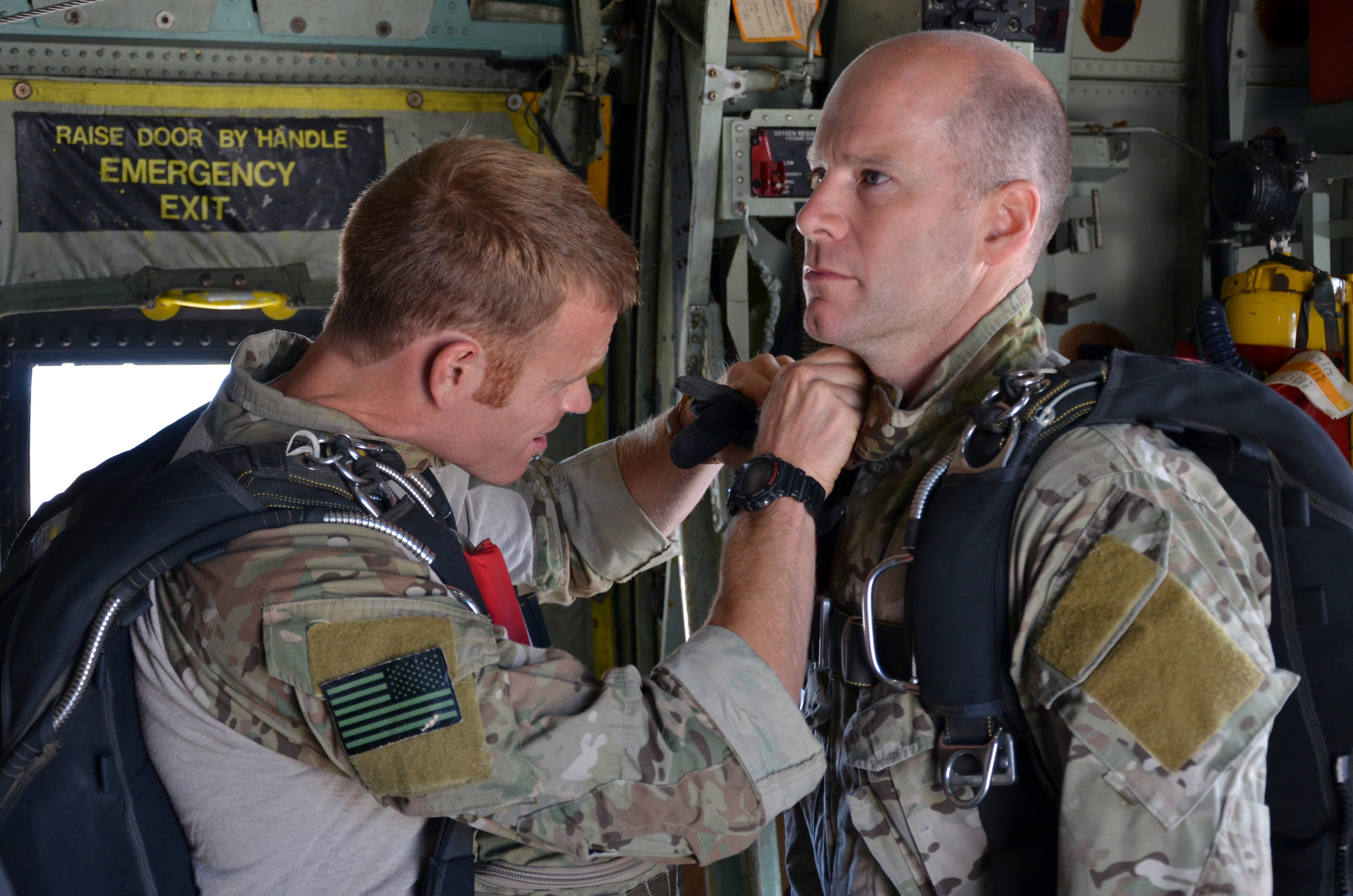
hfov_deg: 28.1
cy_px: 448
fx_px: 2700
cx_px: 676
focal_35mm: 72
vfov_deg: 18.8
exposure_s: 1/60
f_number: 4.8
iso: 400
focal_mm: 48
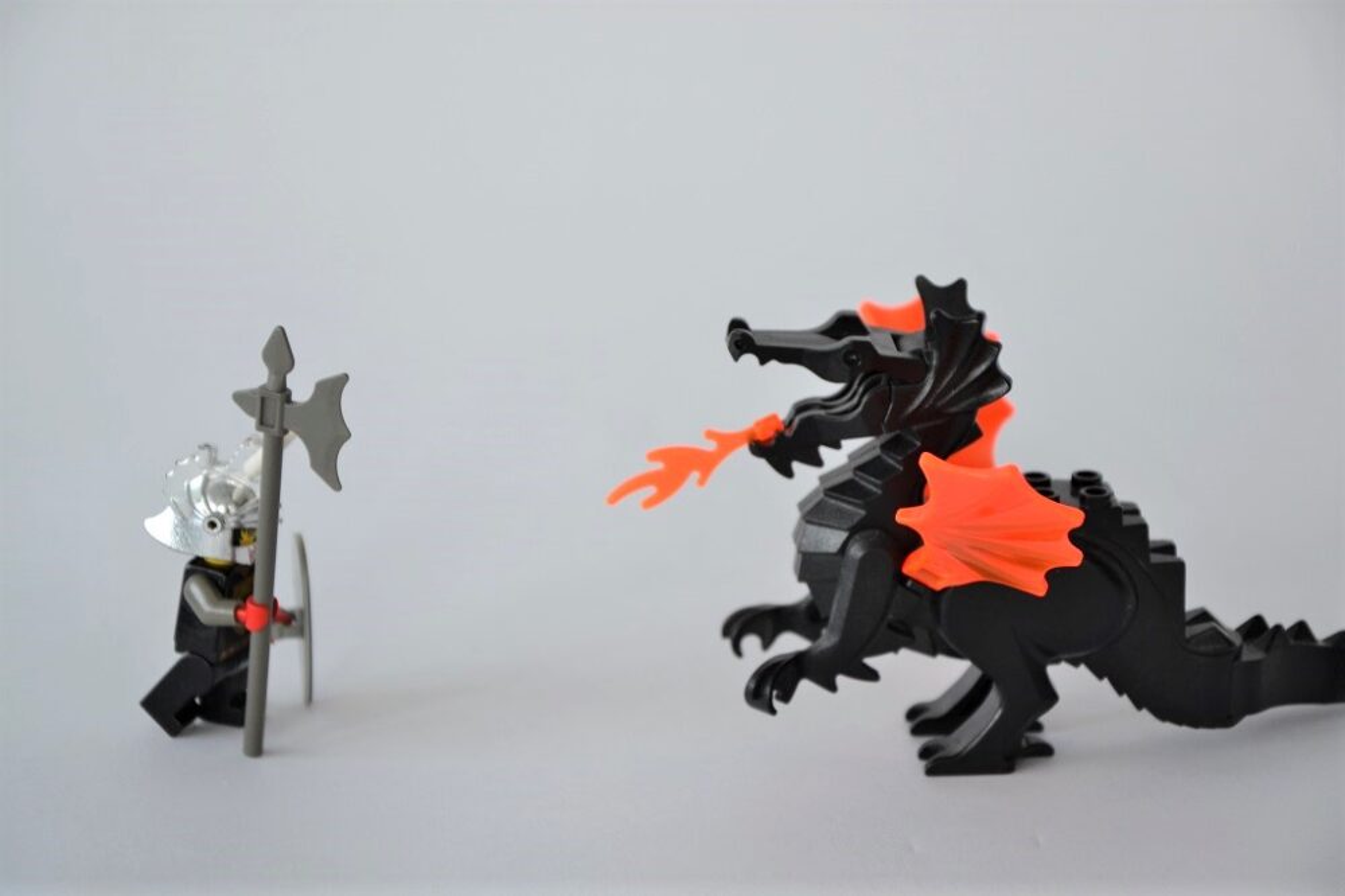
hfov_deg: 16.1
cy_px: 448
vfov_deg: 10.7
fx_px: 4762
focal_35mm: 128
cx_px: 672
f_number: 5.6
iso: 400
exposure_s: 1/60
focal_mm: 85
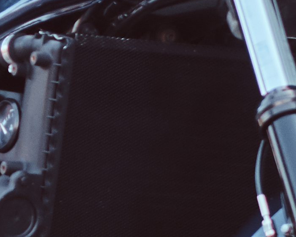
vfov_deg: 2.3
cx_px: -253
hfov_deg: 2.9
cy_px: 5
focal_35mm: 674
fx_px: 5902
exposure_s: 1/500
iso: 200
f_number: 2.5
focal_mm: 56
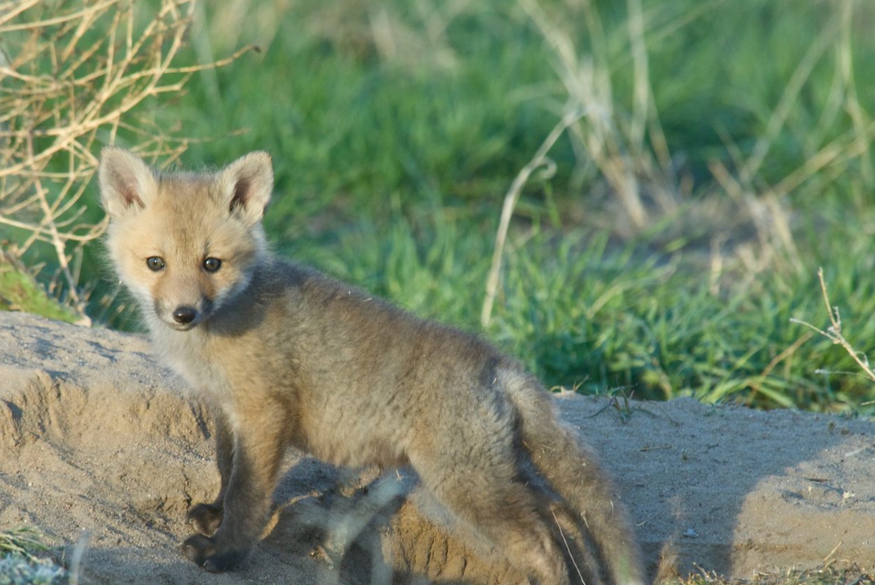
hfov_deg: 2.8
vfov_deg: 1.9
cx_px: 345
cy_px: 349
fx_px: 17760
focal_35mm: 730
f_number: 9
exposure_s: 1/160
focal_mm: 400
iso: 640
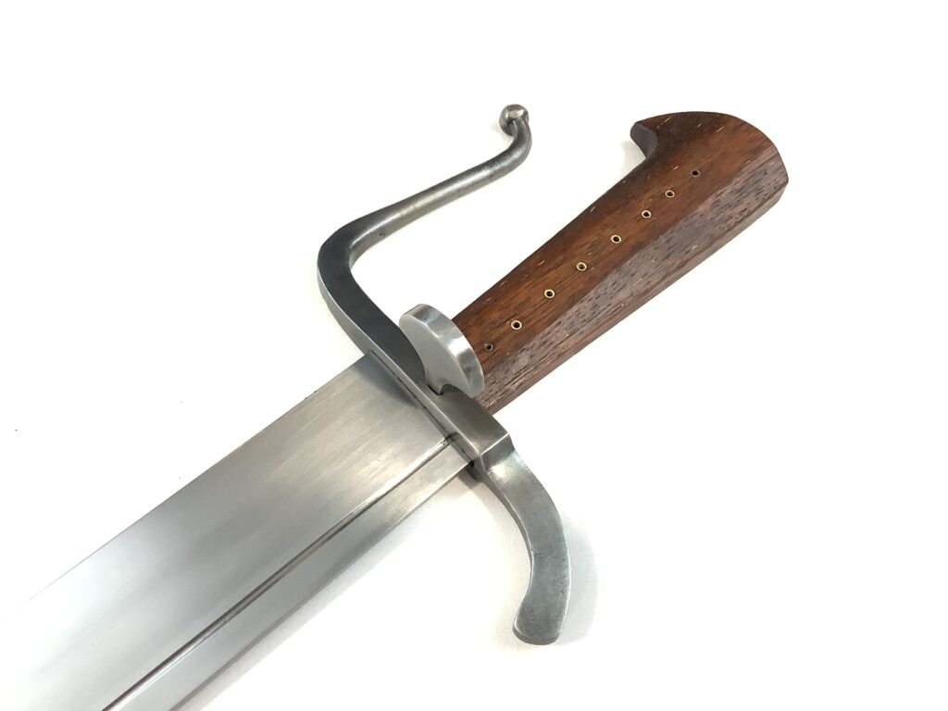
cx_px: 474
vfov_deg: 45.4
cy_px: 356
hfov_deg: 58.4
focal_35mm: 31
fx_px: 849
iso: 250
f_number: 2.4
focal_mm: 3.3
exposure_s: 1/60
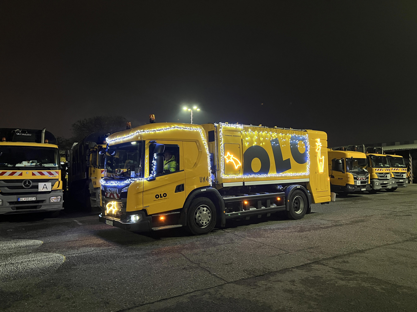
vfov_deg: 53.1
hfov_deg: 67.3
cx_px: 208
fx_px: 313
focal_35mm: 26
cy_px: 156
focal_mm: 5.7
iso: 400
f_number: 1.5
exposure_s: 1/56
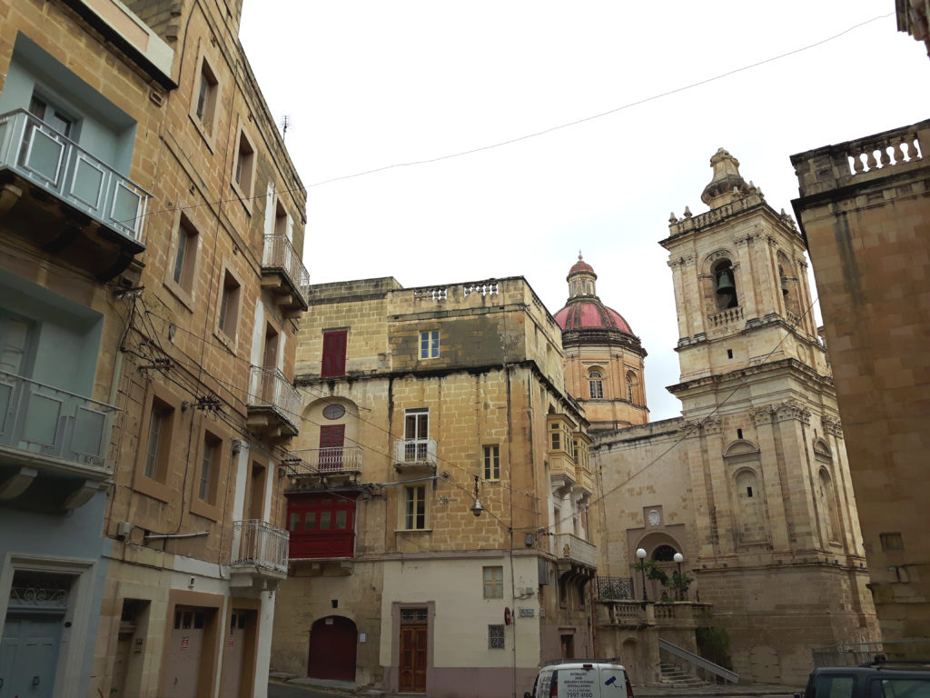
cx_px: 465
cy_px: 349
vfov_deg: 45.4
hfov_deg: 58.4
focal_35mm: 31
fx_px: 833
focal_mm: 3.7
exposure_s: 1/411
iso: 40
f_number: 1.9
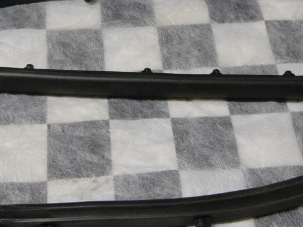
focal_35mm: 70
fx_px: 613
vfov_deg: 21.0
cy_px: 100
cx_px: 122
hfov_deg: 27.7
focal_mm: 4.7
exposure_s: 1/30
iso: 160
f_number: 3.3
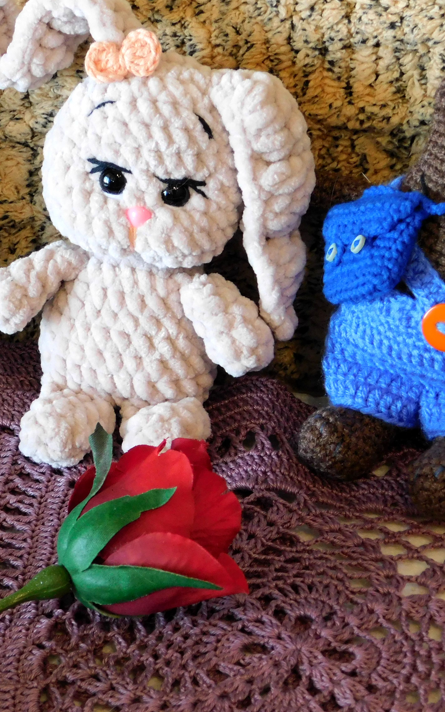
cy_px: 353
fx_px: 2212
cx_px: 145
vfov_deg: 18.3
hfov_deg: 11.5
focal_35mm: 114
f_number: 4.4
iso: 360
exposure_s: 1/30
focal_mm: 14.2
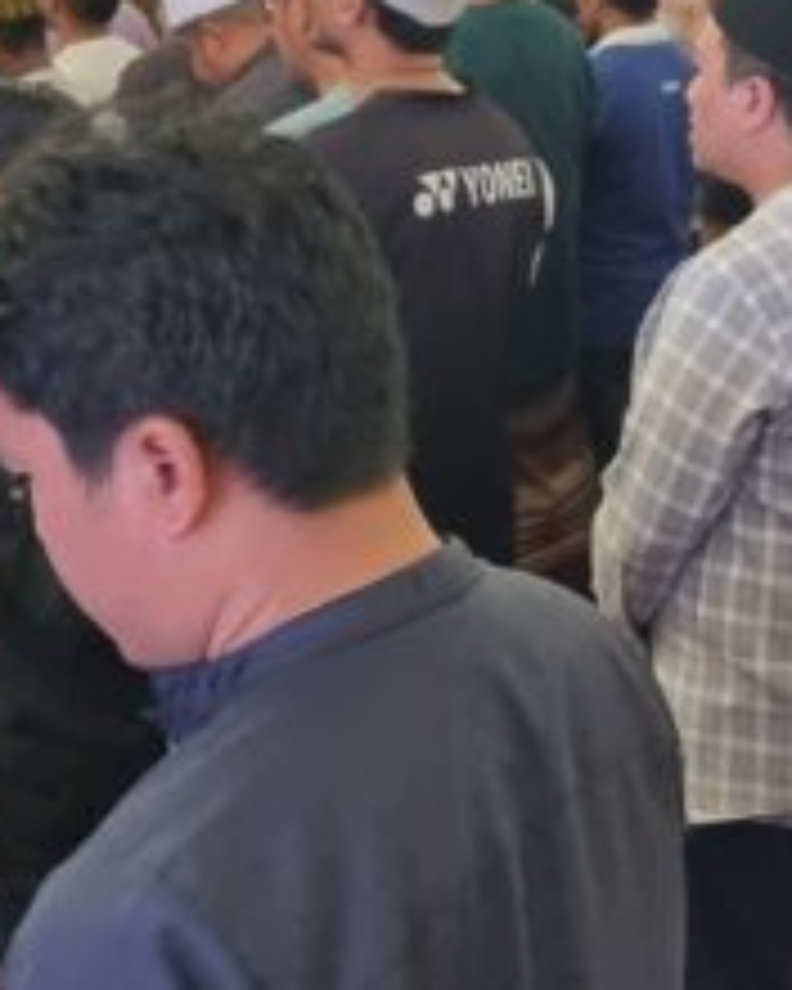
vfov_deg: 19.2
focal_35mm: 97
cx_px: 886
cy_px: -14
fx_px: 2842
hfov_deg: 15.4
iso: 160
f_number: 1.8
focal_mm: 5.4
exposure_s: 1/100
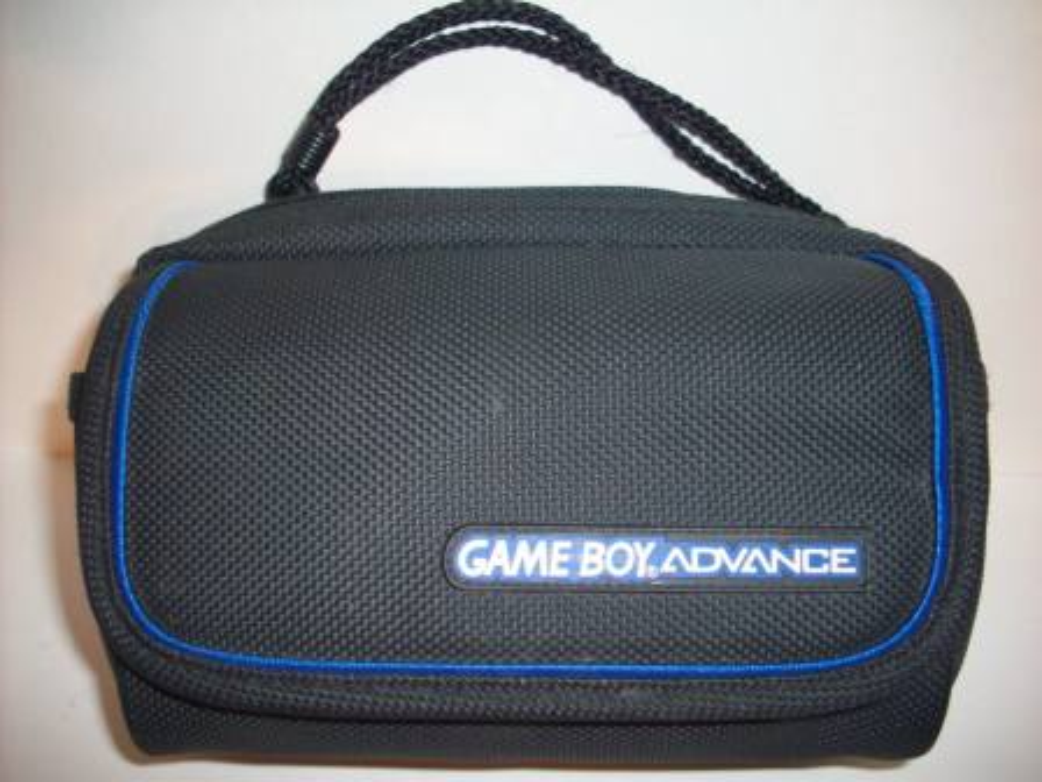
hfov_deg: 50.1
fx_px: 1114
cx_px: 521
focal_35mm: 37
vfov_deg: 38.7
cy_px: 391
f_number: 2.8
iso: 160
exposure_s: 1/45
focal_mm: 6.2
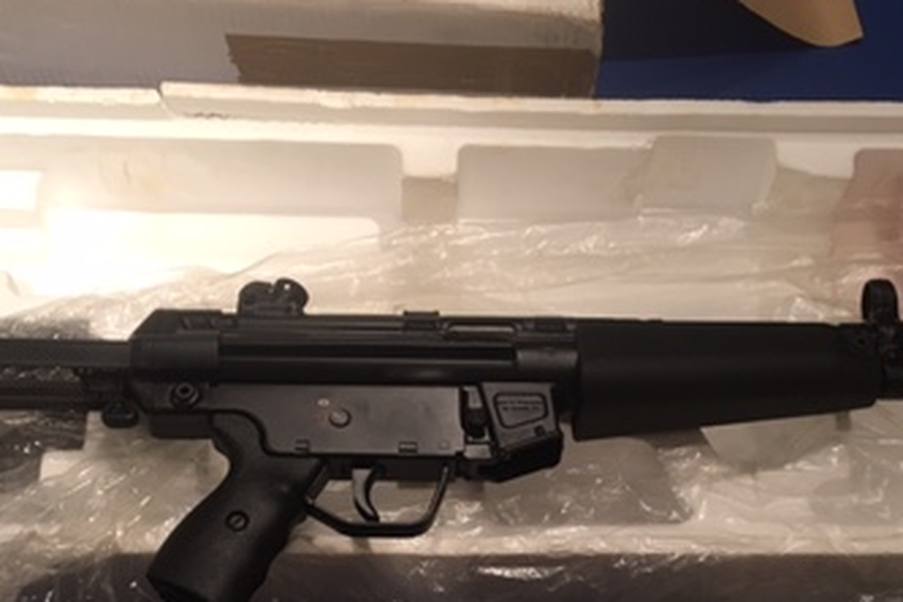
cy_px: 610
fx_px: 1455
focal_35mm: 58
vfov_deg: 22.4
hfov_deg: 34.4
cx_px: 523
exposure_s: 1/15
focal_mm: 4.15
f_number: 2.2
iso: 32
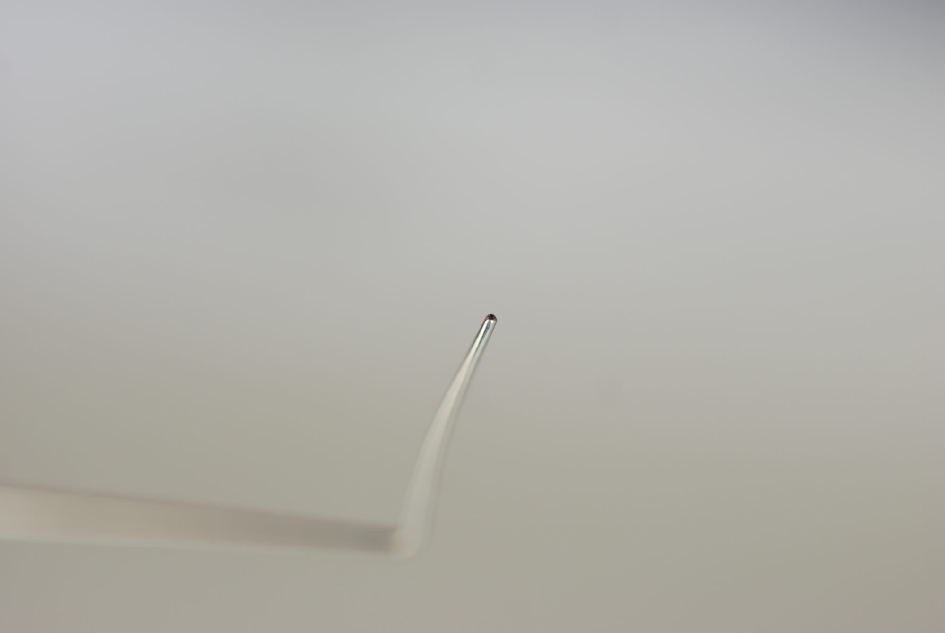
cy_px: 316
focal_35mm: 90
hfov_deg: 22.6
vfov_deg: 15.2
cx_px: 472
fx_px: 2365
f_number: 5.6
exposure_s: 1/500
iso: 125
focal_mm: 60
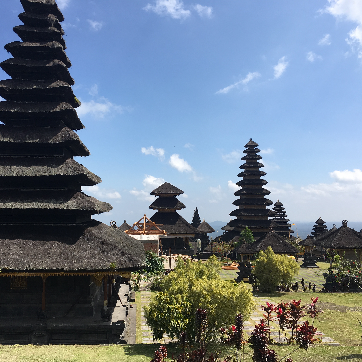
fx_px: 414
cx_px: 166
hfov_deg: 47.2
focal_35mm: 35
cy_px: 183
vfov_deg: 47.2
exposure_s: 1/1672
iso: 25
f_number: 2.2
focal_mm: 4.15
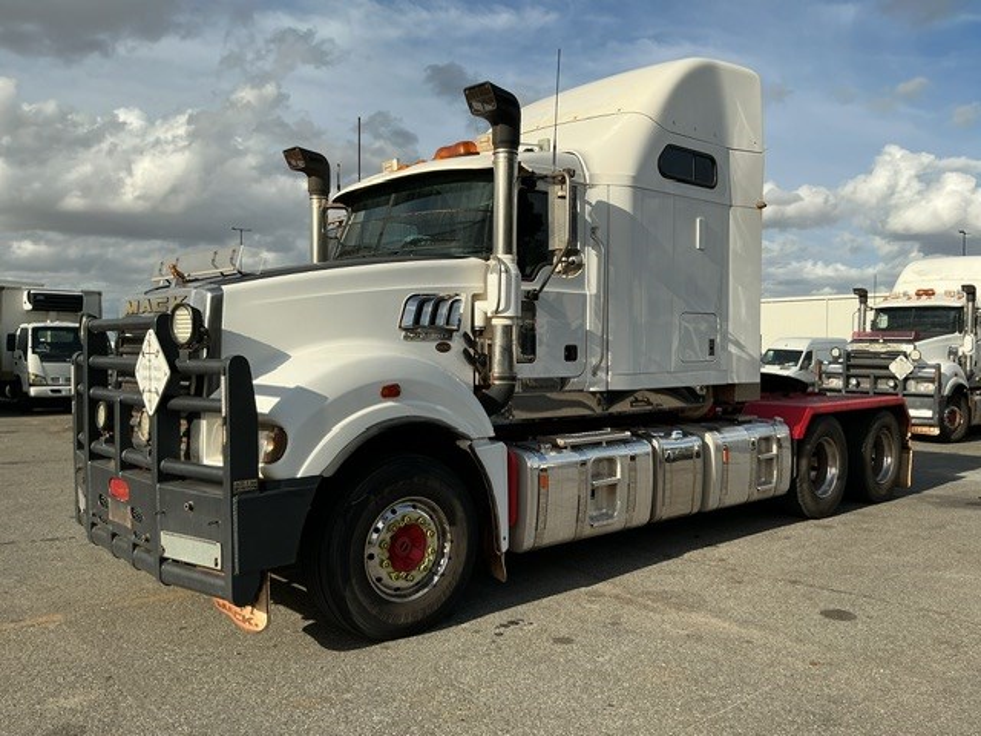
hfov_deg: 61.7
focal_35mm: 29
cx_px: 490
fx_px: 822
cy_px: 368
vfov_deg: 48.2
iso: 25
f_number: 1.8
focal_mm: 3
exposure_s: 1/2538
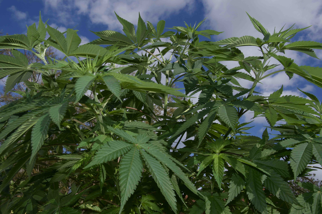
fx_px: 376
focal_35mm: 42
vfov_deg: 31.9
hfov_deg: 46.4
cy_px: 107
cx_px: 161
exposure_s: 1/250
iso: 400
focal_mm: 28
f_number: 20
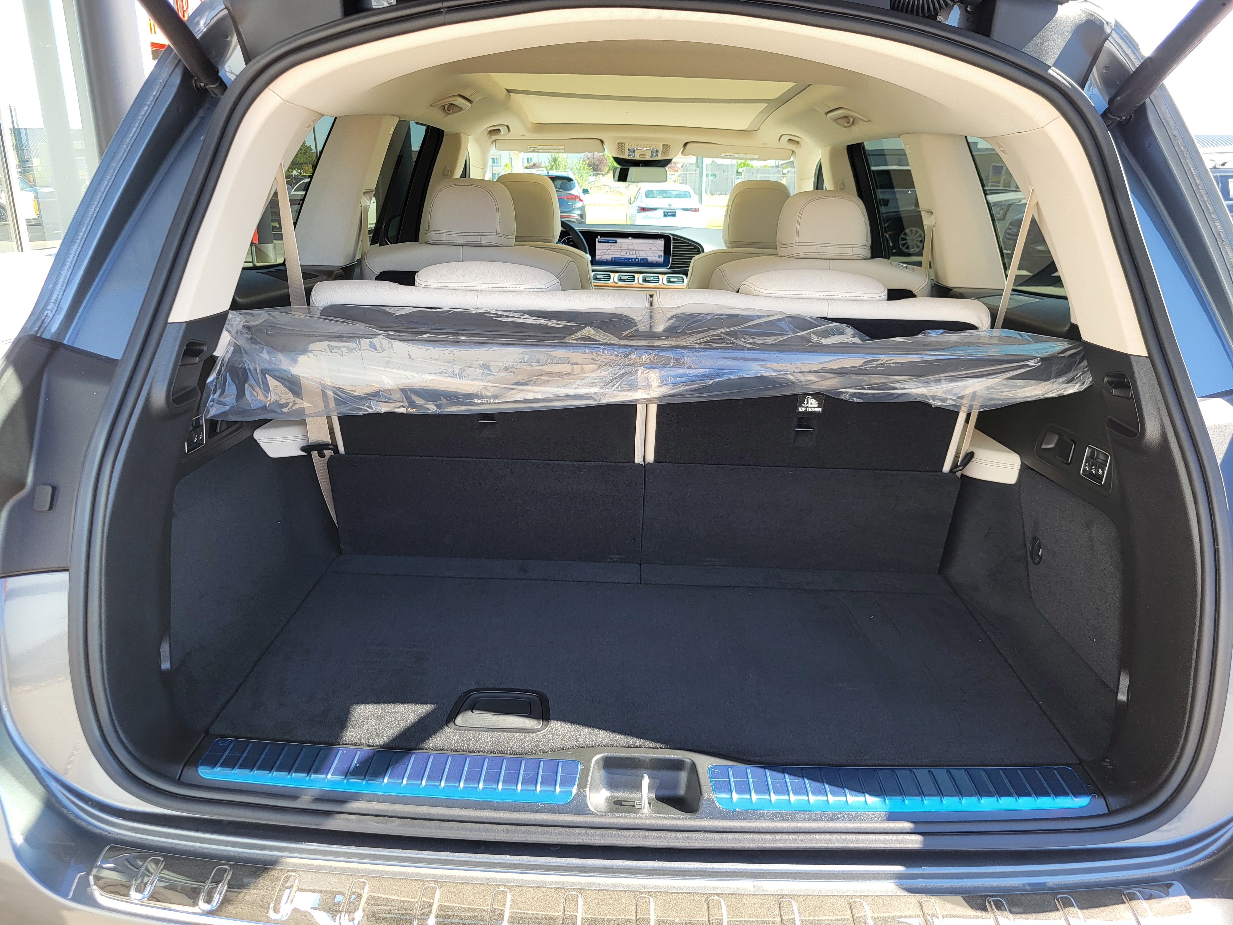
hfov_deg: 67.3
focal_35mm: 26
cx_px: 616
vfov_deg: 53.1
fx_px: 926
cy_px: 462
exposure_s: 1/219
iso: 40
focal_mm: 5.4
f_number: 1.8
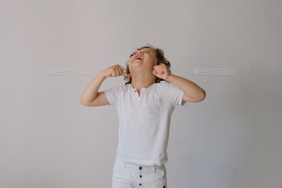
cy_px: 94
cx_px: 141
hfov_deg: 36.3
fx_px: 431
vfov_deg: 24.6
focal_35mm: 55
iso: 200
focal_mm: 55
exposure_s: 1/200
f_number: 1.8
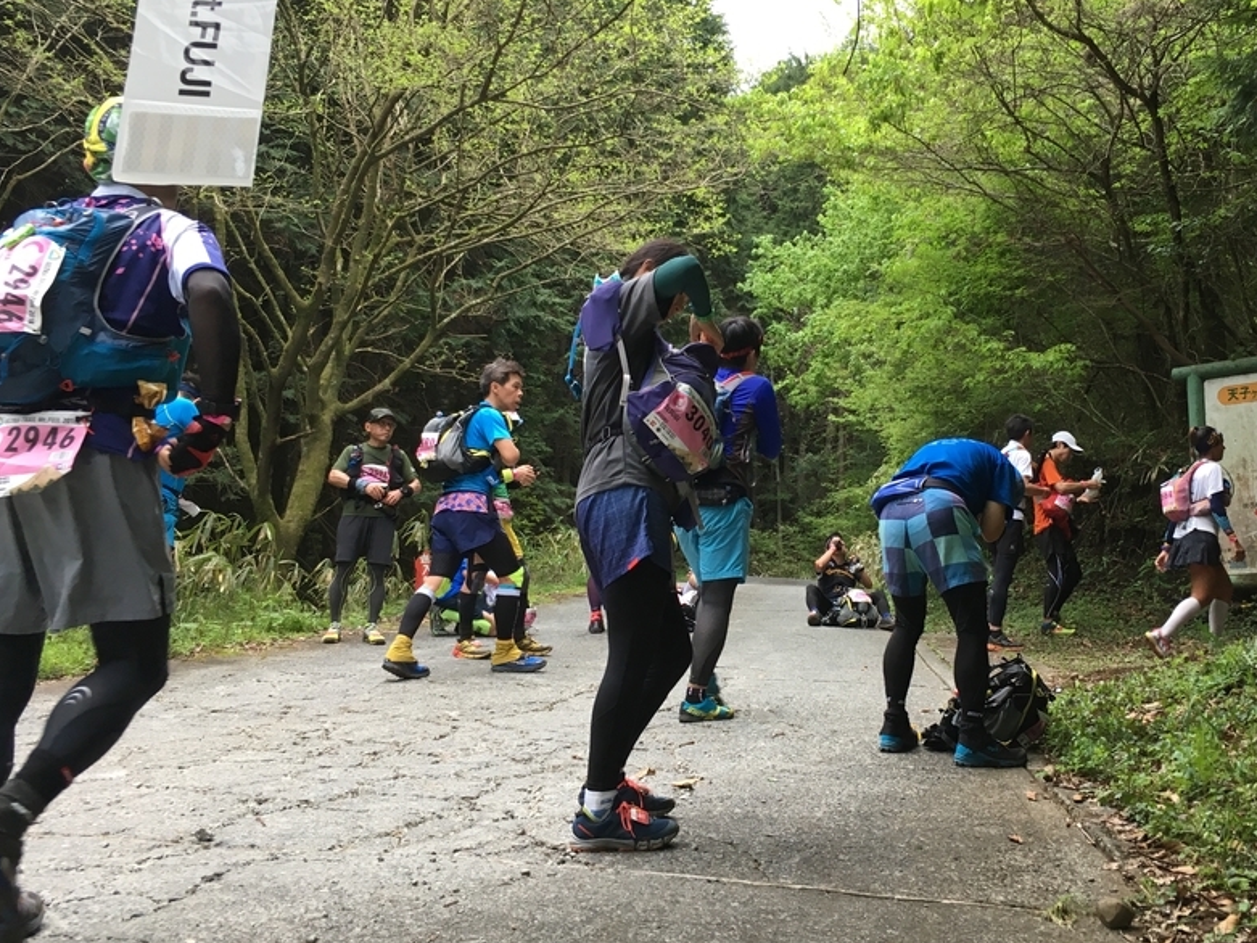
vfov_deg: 37.7
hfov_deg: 48.7
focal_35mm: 38
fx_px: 1380
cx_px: 750
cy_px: 417
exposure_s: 1/30
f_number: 2.2
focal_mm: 4.15
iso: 25
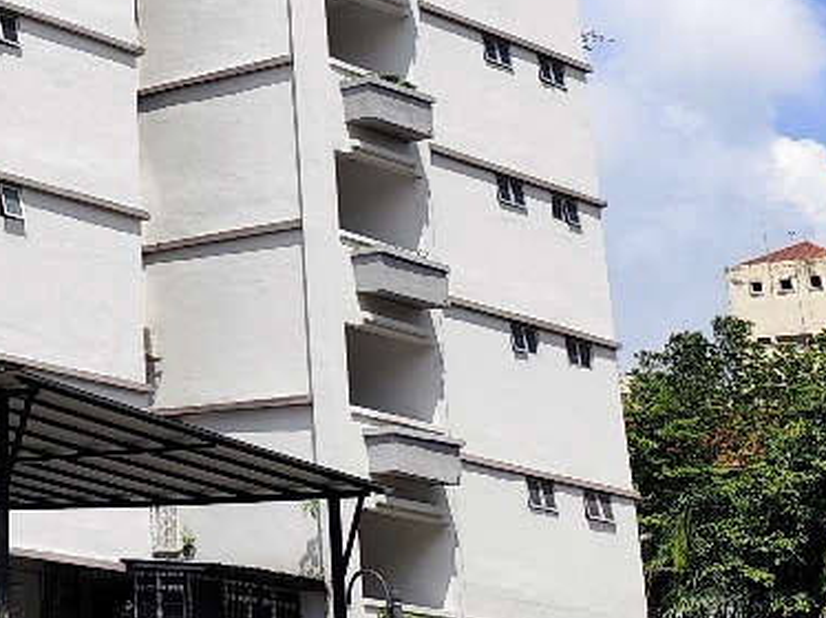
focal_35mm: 84
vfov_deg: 16.9
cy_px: -88
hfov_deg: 19.7
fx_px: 2003
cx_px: -465
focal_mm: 6.14
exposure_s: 1/982
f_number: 1.65
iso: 50
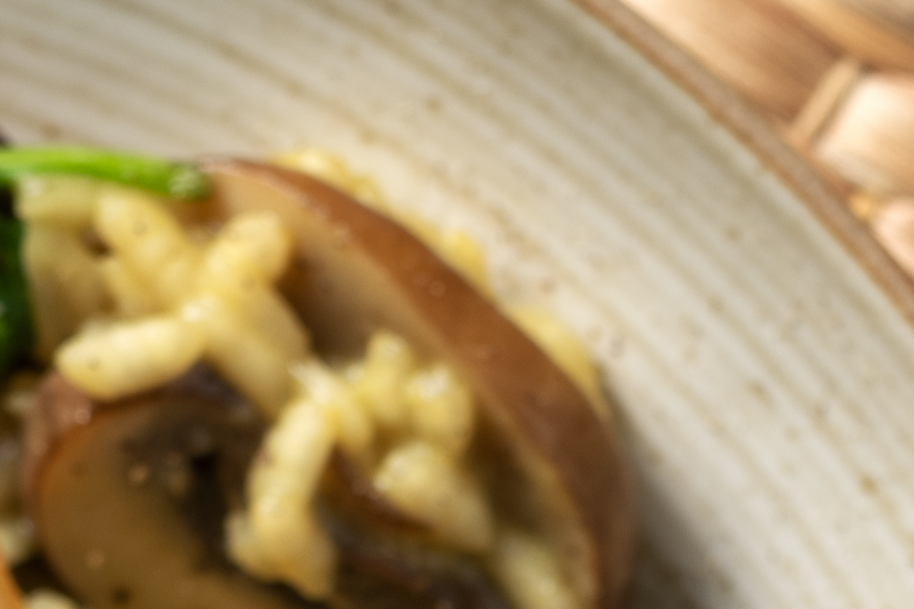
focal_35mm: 360
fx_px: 9138
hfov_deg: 5.7
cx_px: 871
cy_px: 1737
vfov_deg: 3.7
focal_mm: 60
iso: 100
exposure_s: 1/100
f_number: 10
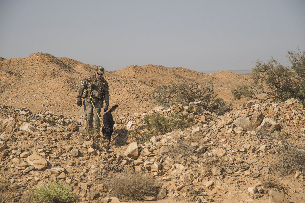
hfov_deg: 17.1
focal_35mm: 120
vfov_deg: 11.4
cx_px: 152
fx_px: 1017
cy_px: 102
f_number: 7.1
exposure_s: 1/640
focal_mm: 120
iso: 100
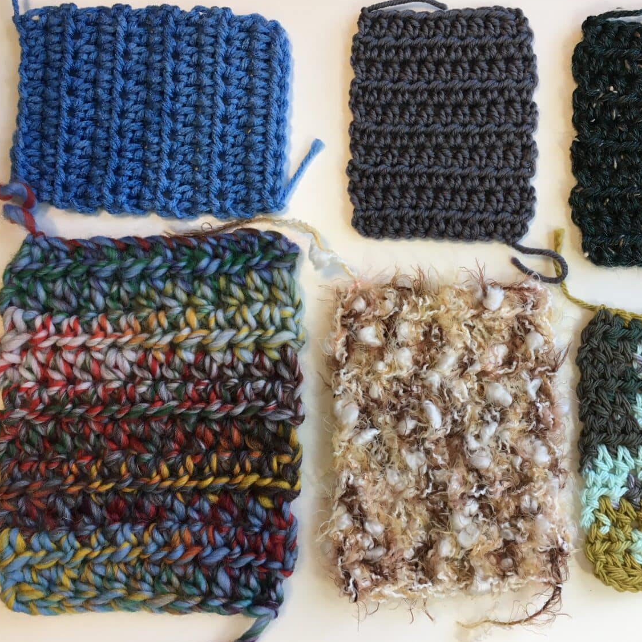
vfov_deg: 47.2
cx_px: 375
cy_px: 321
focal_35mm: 35
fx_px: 734
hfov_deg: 47.0
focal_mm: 4.15
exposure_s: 1/30
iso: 25
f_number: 2.2
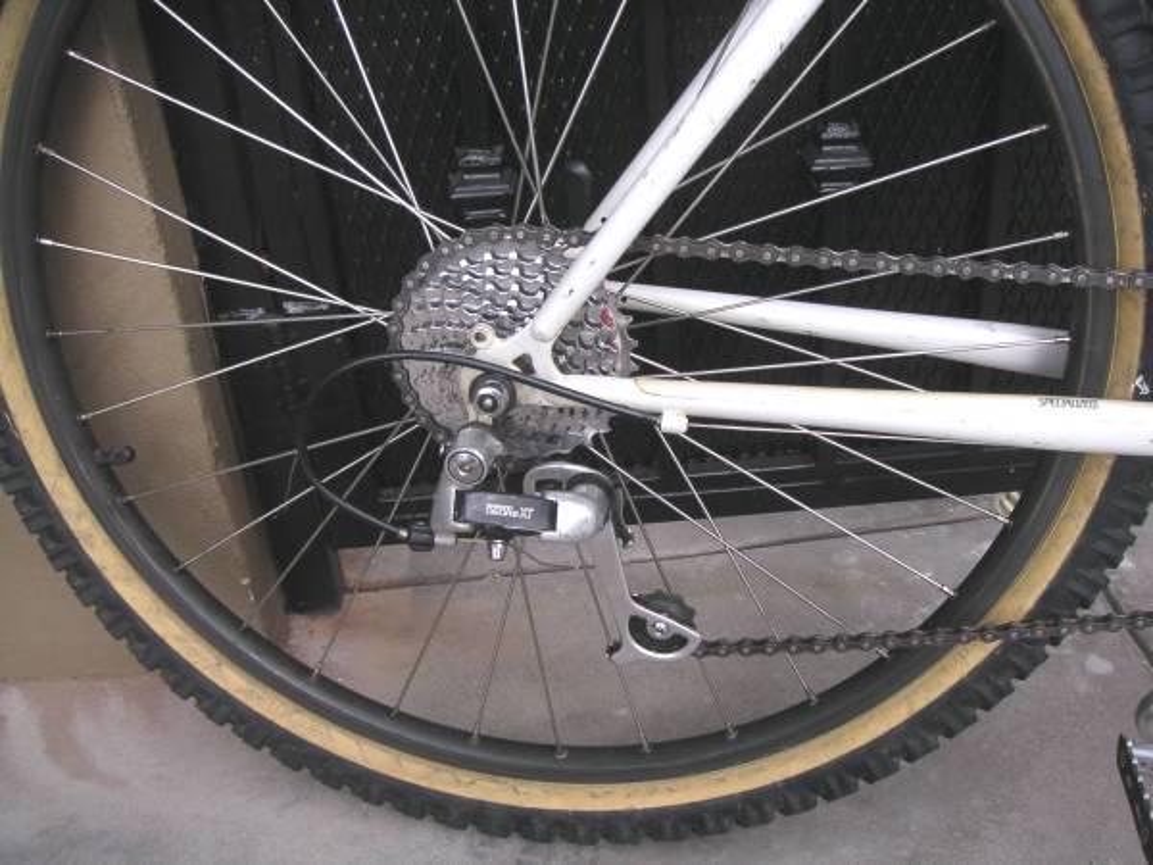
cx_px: 576
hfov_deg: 50.1
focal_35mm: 37
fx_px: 1232
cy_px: 432
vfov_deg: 38.7
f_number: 2.8
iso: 50
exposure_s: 1/180
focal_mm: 5.7
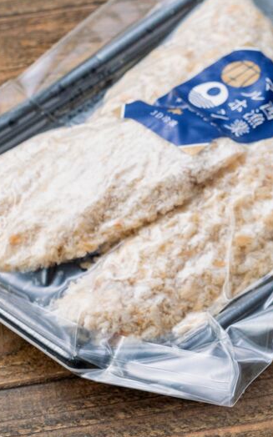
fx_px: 2610
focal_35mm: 219
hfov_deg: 5.9
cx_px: 537
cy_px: 289
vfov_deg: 9.6
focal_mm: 75
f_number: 10
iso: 400
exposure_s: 1/100
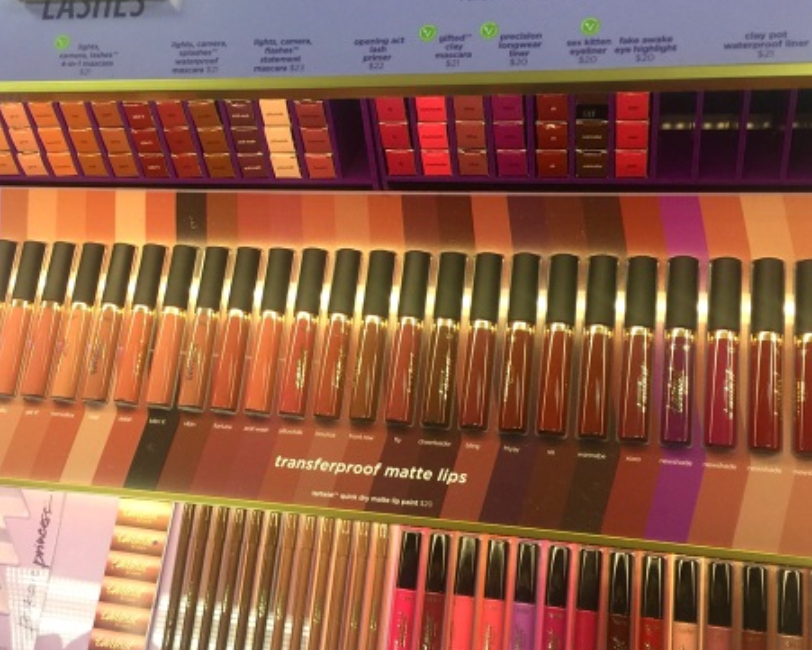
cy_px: 328
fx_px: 1010
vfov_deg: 35.7
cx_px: 371
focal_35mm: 42
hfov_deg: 43.8
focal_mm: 4.15
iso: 32
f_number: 2.2
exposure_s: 1/40
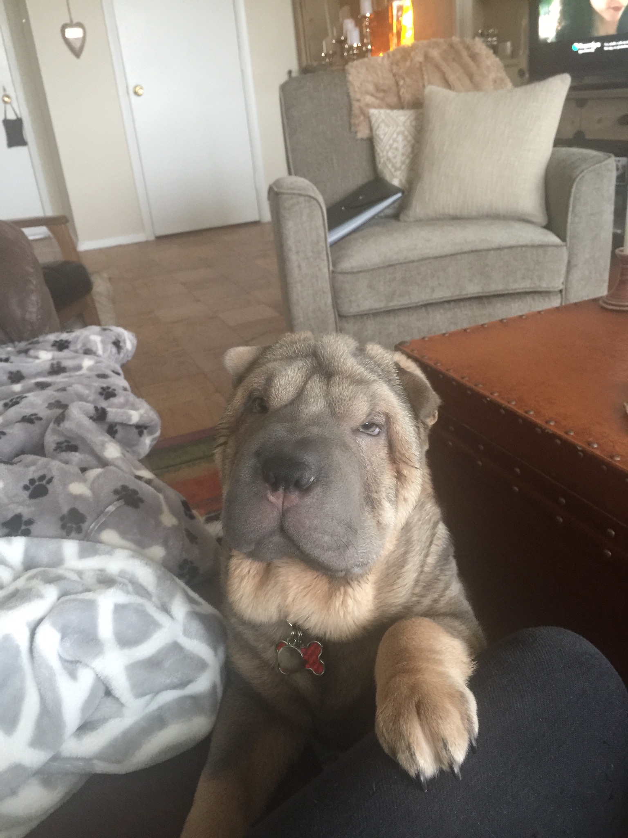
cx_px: 314
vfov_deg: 61.7
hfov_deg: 48.2
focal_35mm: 29
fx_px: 701
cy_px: 419
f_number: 2.2
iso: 100
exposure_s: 1/10
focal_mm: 4.15
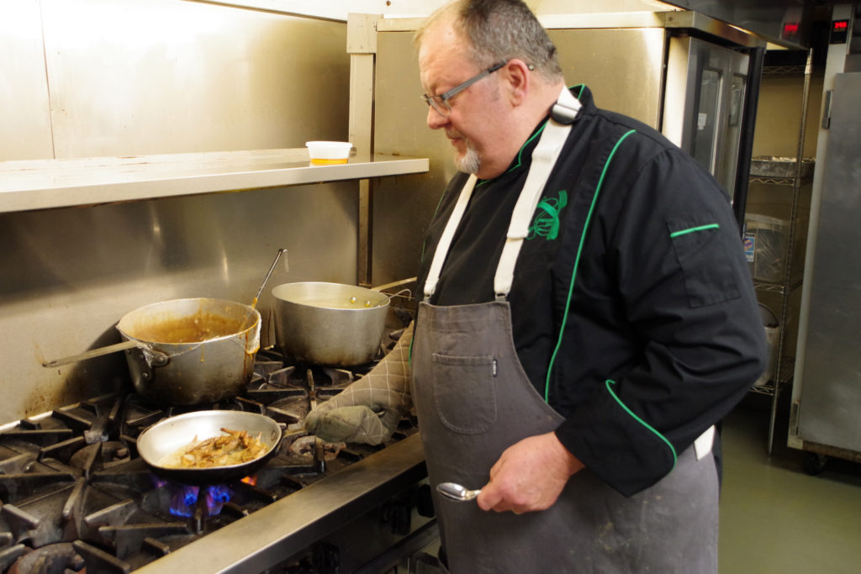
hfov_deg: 53.1
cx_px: 430
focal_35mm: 36
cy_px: 287
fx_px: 861
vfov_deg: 36.9
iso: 1600
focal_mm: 24
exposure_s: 1/60
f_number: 4
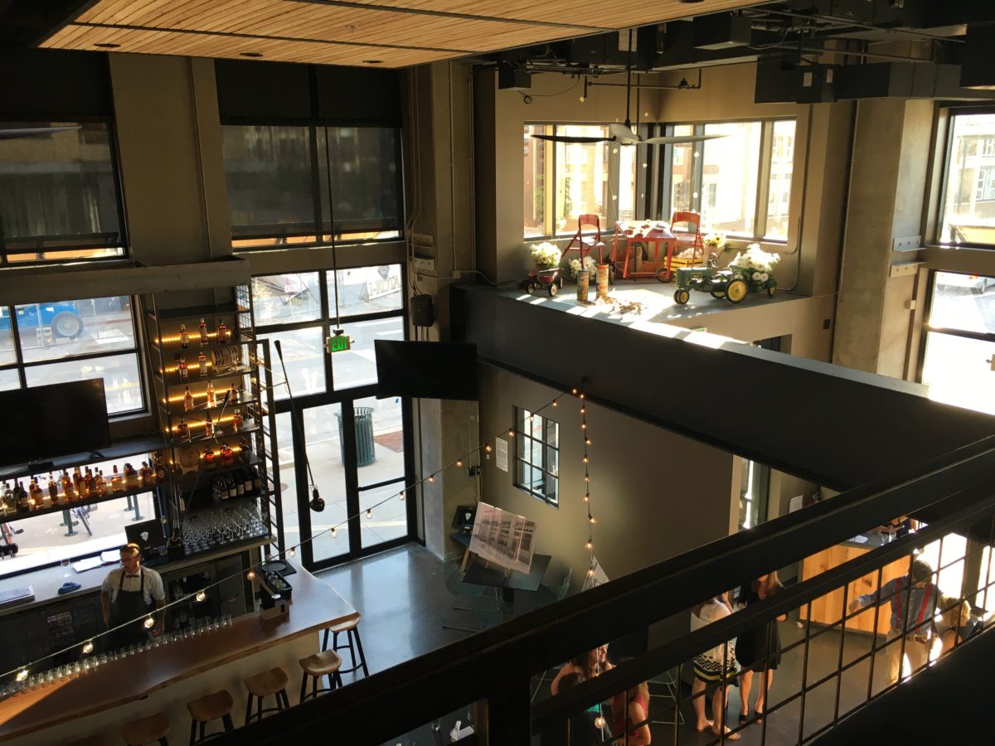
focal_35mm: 29
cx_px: 498
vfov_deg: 48.2
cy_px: 373
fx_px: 834
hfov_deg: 61.7
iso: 25
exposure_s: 1/40
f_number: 2.2
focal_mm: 4.15
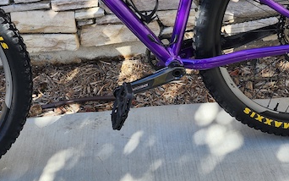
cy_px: 18
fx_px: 449
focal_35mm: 57
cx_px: 112
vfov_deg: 22.2
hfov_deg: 35.5
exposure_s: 1/192
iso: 12
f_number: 1.8
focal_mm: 6.4
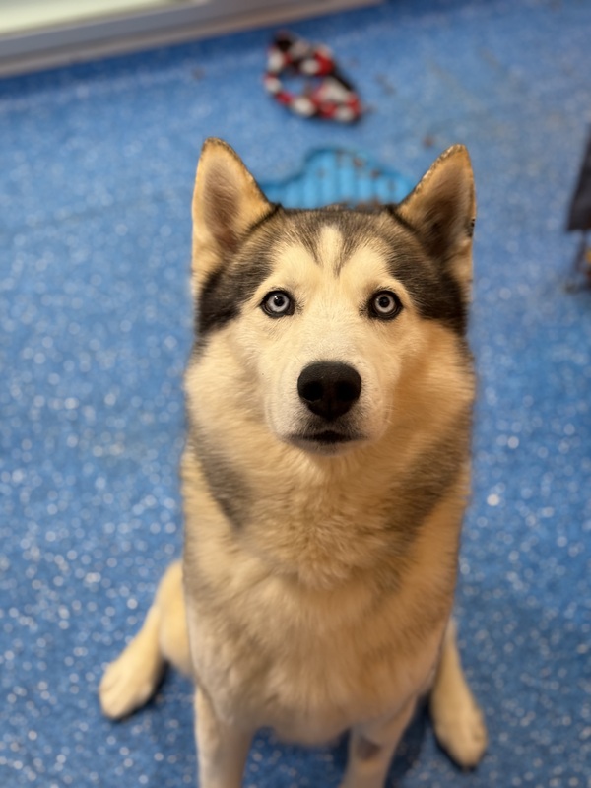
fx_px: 1093
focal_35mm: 48
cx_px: 296
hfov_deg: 30.3
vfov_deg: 39.7
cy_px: 394
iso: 125
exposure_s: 1/50
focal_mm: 6.76
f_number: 1.78
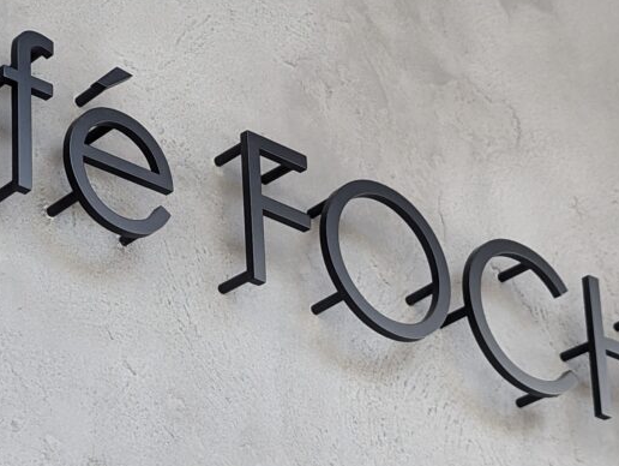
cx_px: 146
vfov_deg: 10.4
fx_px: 2559
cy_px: 218
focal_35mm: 143
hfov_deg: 13.7
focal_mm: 6.81
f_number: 1.85
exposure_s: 1/88.9
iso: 49
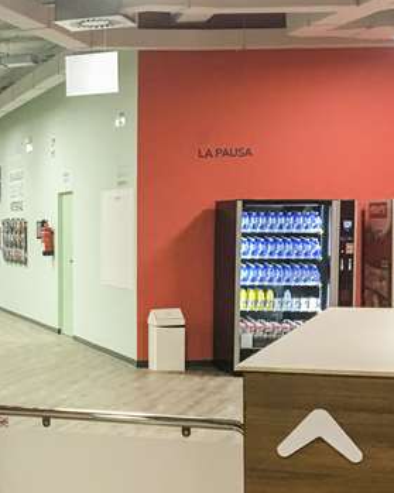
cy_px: 290
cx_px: -137
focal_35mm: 83
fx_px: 1210
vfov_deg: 23.0
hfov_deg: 17.2
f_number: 2.2
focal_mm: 4.15
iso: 125
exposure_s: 1/35
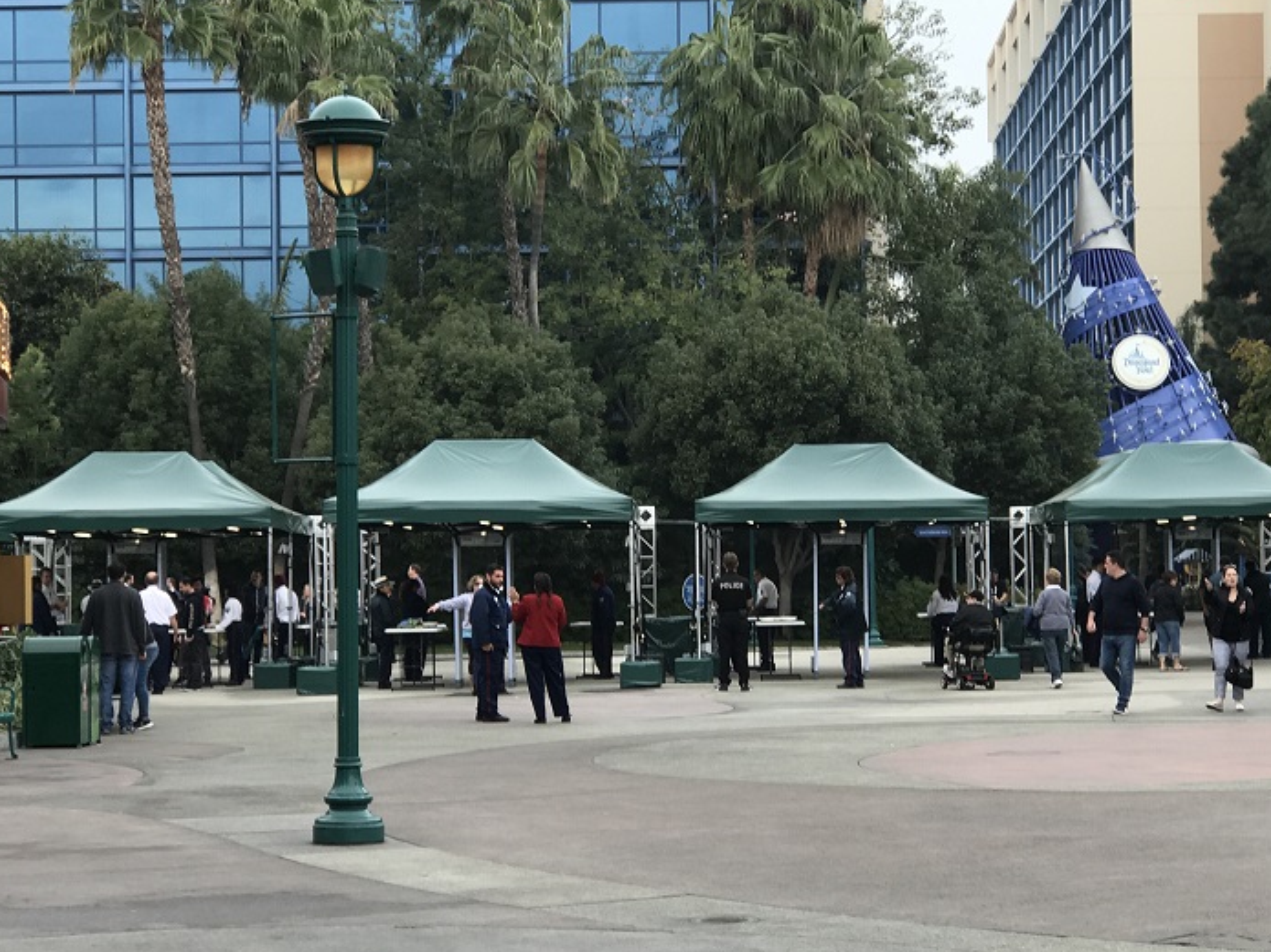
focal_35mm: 84
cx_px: 710
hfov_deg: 23.3
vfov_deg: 17.6
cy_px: 479
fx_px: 3084
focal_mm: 6.6
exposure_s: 1/143
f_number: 2.8
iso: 20
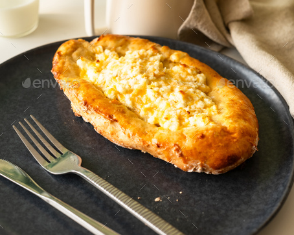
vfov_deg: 25.0
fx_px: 531
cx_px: 146
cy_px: 114
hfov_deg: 31.0
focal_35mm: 61
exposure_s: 1/50
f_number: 5
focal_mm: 50
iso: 200
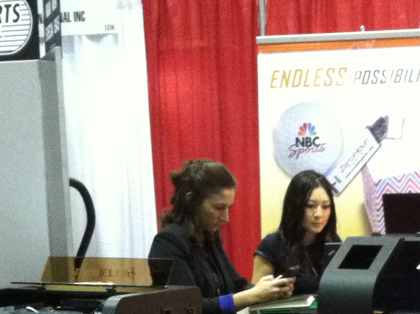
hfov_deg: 19.3
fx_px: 1199
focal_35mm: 99
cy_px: 434
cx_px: 426
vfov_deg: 14.2
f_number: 2.8
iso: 640
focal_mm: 3.85
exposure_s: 1/15
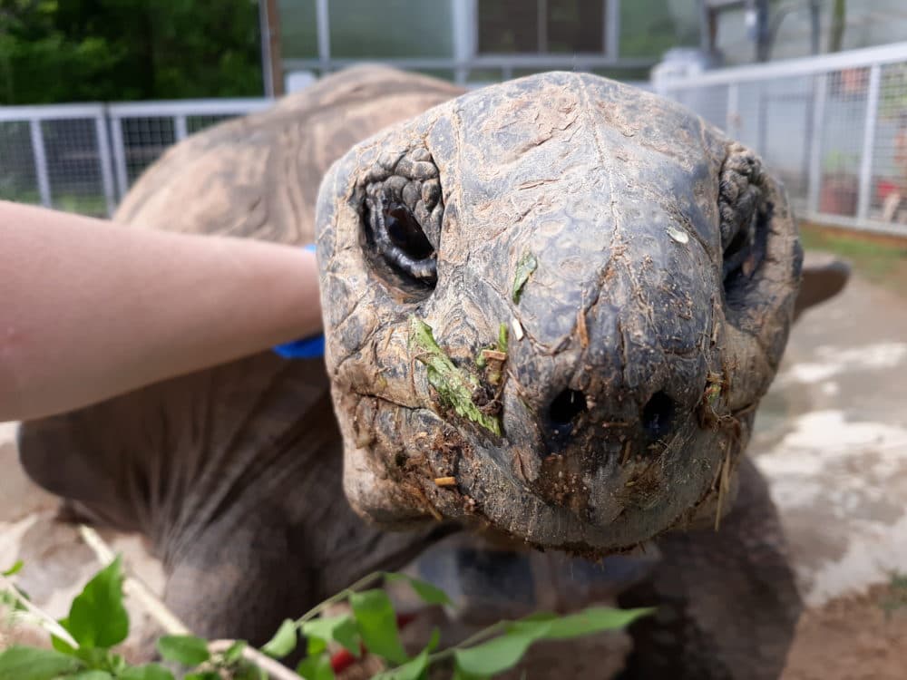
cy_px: 340
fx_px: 734
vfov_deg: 49.7
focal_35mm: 28
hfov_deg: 63.4
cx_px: 454
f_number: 1.7
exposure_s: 1/379
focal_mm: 3.7
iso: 40
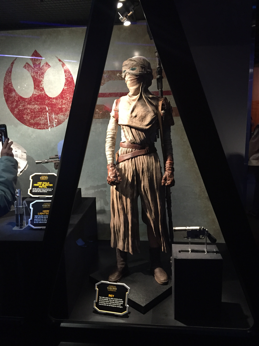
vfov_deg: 61.7
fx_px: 289
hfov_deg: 48.2
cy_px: 173
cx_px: 130
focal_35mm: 29
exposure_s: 1/24
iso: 250
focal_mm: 4.15
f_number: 2.2
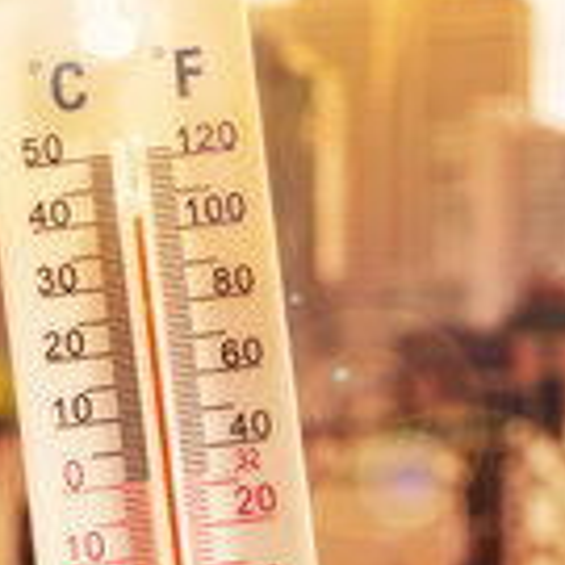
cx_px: 297
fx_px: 2327
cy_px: 301
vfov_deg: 13.8
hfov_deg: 13.8
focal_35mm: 126
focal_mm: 50
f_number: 13
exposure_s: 1/640
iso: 560
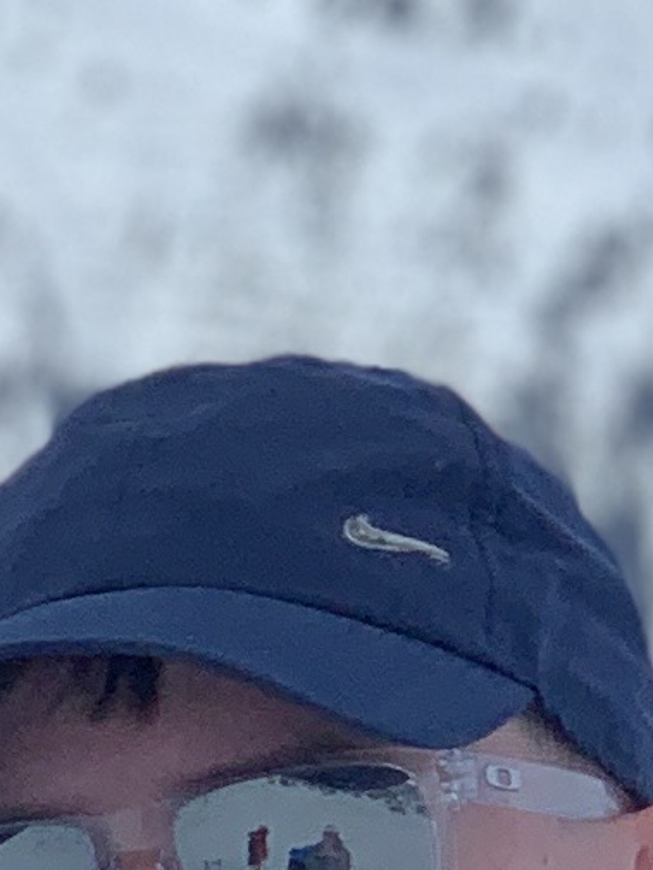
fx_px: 10434
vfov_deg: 4.7
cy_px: 1626
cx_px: -975
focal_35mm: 415
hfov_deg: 3.5
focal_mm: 6
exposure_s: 1/1916
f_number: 2.4
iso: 16
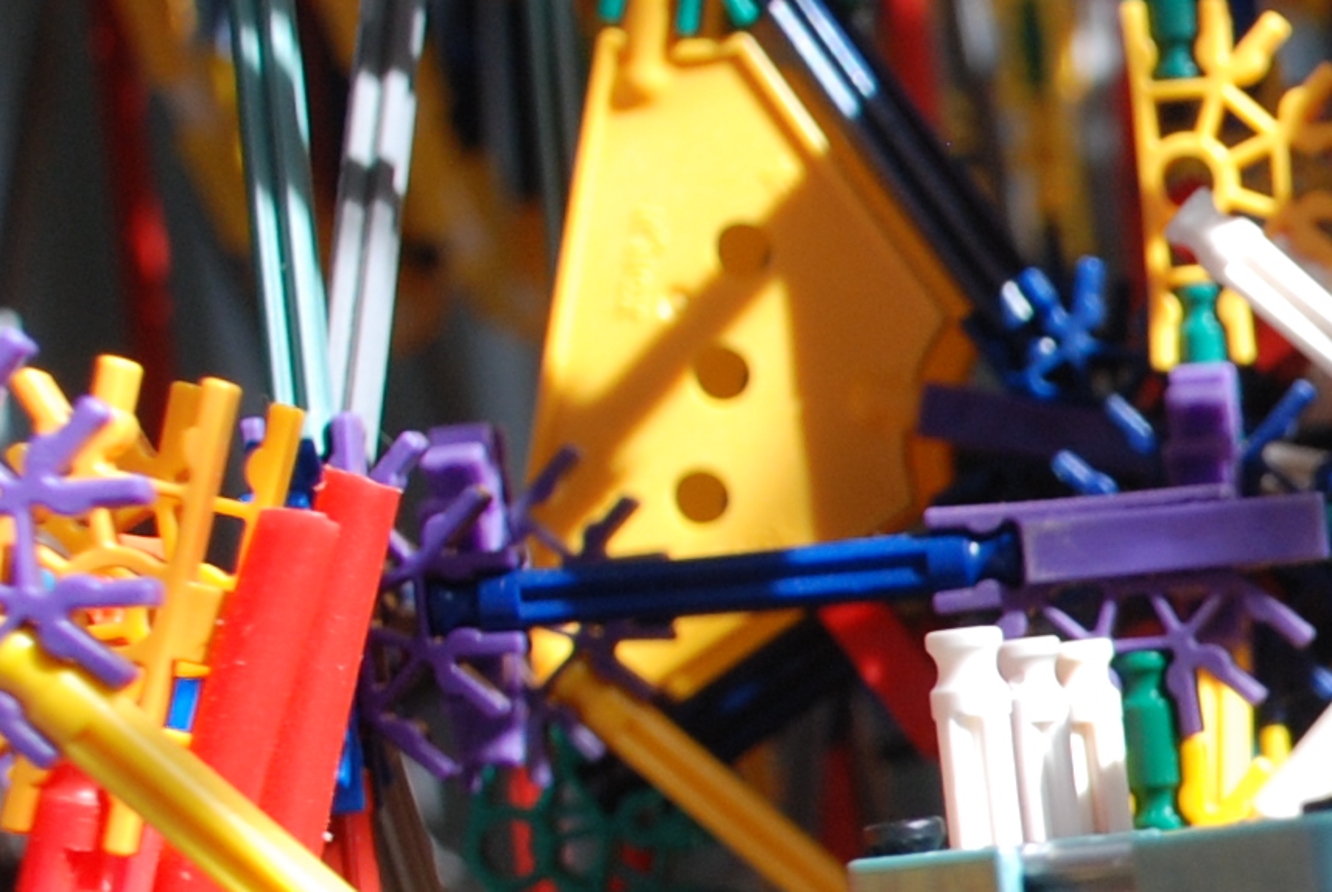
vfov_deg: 6.3
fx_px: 8038
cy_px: 964
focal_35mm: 217
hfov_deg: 9.1
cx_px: 2291
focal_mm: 32
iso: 200
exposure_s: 1/125
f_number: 5.6
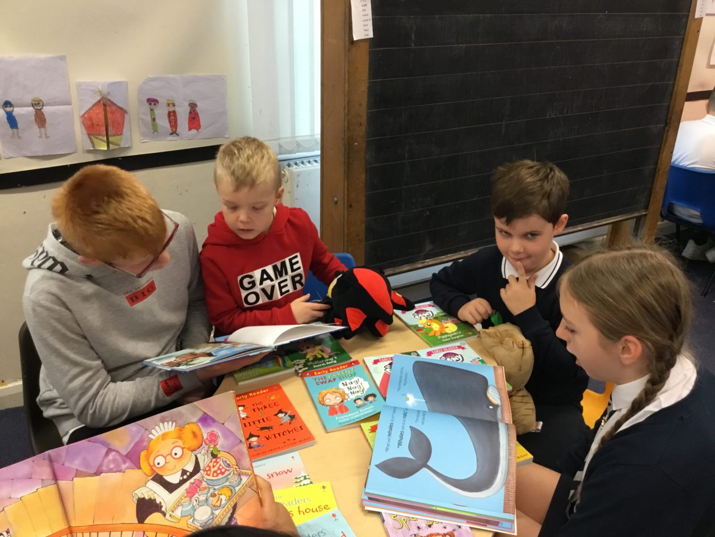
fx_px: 640
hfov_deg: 58.4
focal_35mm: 31
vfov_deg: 45.4
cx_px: 358
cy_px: 268
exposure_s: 1/33
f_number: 2.4
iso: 160
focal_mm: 3.3
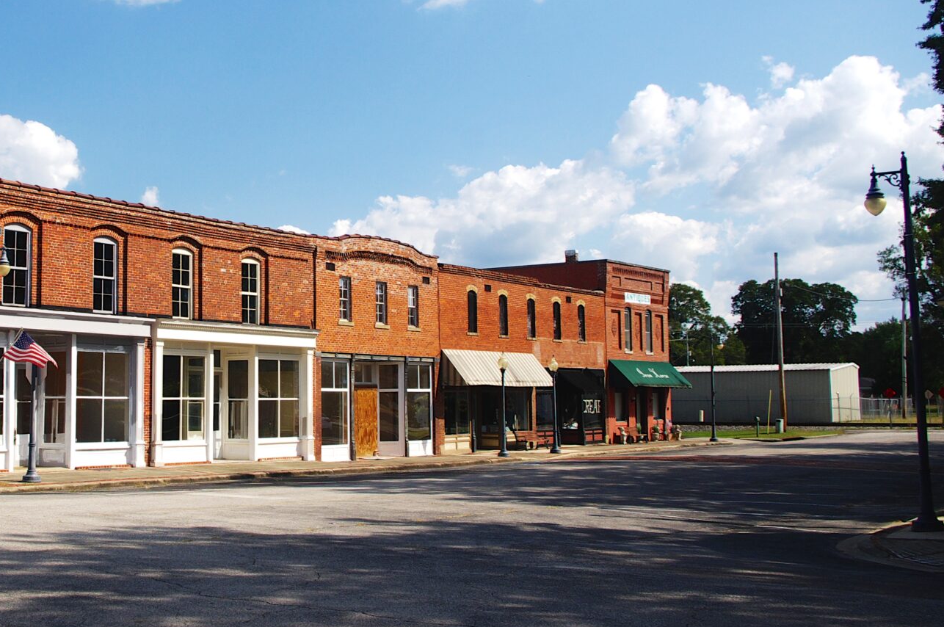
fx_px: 1126
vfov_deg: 31.1
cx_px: 241
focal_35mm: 43
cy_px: 264
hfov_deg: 44.1
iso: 200
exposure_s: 1/400
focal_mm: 18
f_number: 5.6
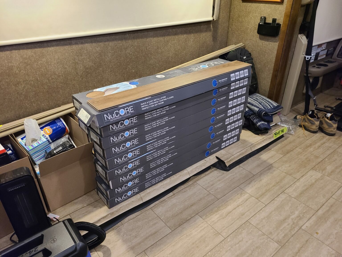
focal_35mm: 26
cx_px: 171
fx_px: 257
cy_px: 128
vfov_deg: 53.1
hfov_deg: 67.3
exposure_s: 1/40
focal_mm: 5.4
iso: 640
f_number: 1.8
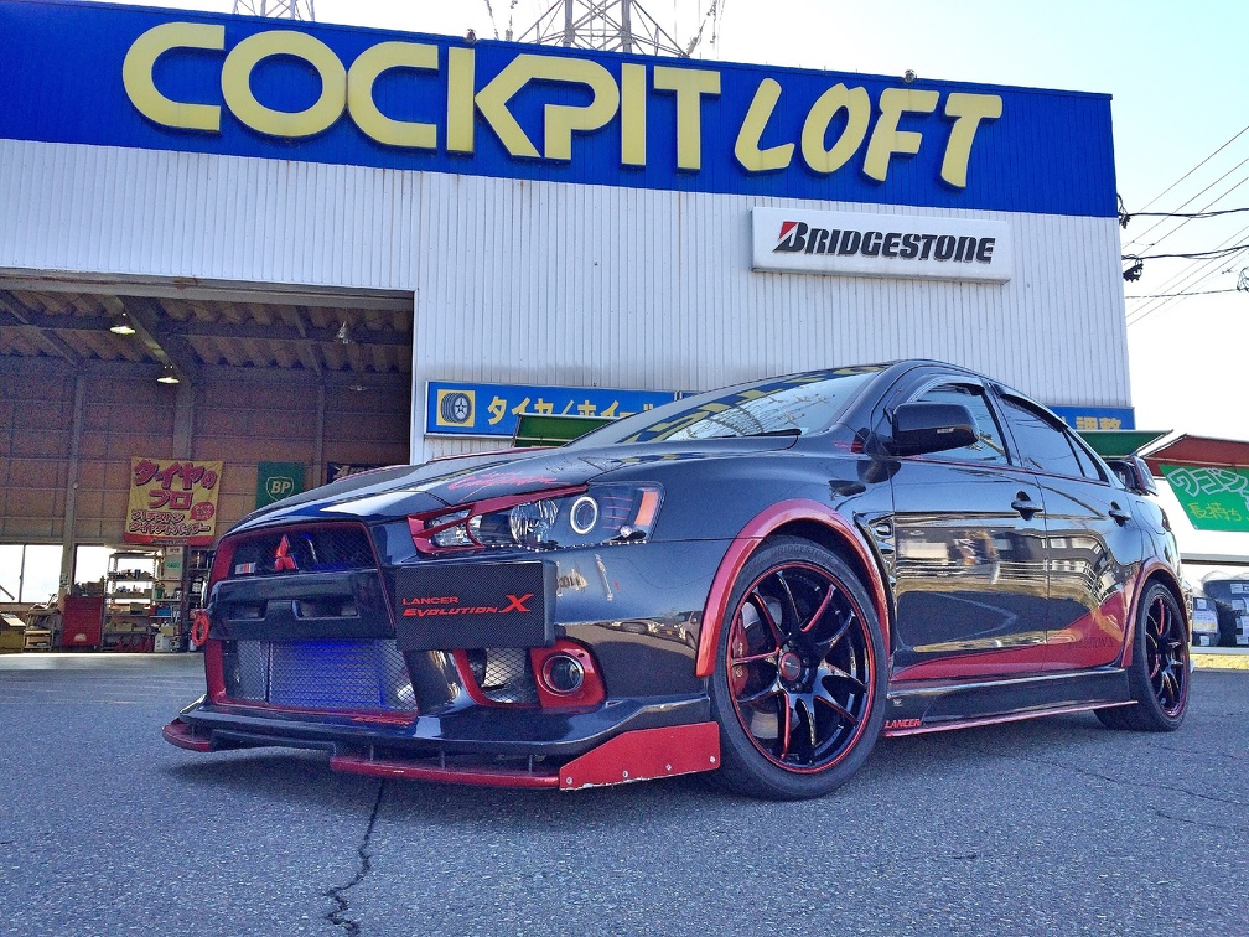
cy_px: 468
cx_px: 624
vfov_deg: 48.2
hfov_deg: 61.7
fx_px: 1046
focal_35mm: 29
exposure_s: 1/519
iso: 32
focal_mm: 4.15
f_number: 2.2
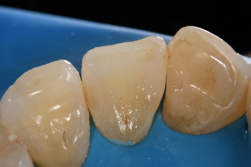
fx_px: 1094
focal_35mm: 157
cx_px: 126
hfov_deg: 13.1
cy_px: 84
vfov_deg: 8.7
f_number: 32
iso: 200
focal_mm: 105
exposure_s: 1/160
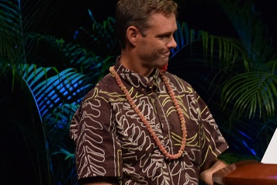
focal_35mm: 840
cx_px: 345
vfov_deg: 1.6
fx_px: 6463
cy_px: 149
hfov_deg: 2.5
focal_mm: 200
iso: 1600
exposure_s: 1/160
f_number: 5.6
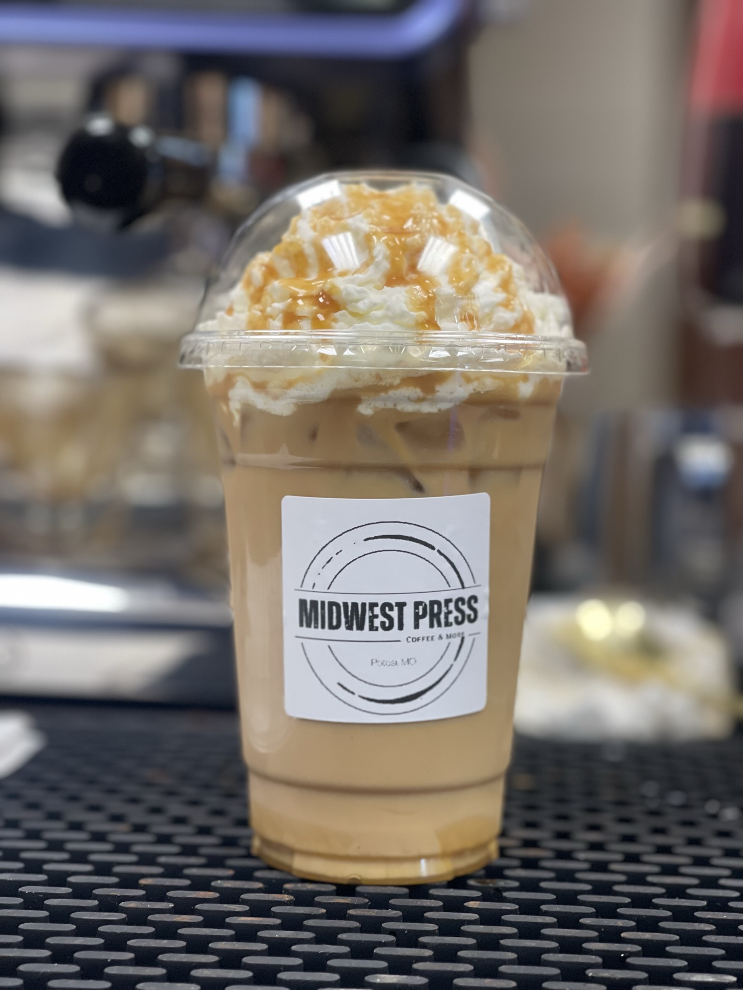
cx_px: 372
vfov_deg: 30.3
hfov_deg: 22.9
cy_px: 495
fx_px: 1832
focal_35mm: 64
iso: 125
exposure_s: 1/60
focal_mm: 7.5
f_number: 2.2
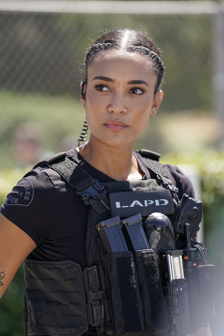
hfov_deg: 7.0
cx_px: 112
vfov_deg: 10.4
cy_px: 168
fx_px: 1839
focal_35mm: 197
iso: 200
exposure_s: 1/500
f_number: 4.5
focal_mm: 197
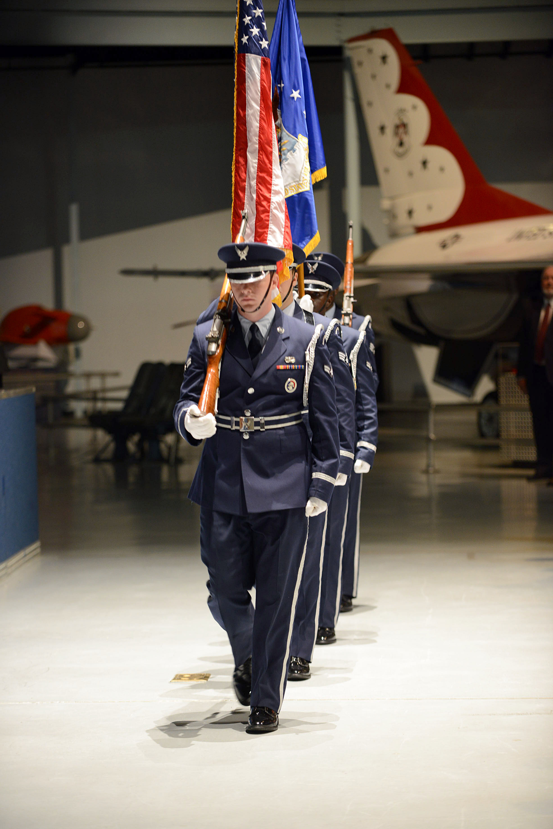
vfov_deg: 17.6
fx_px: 2671
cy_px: 414
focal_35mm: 116
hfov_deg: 11.8
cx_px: 276
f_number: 2.8
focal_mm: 116
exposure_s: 1/60
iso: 1250
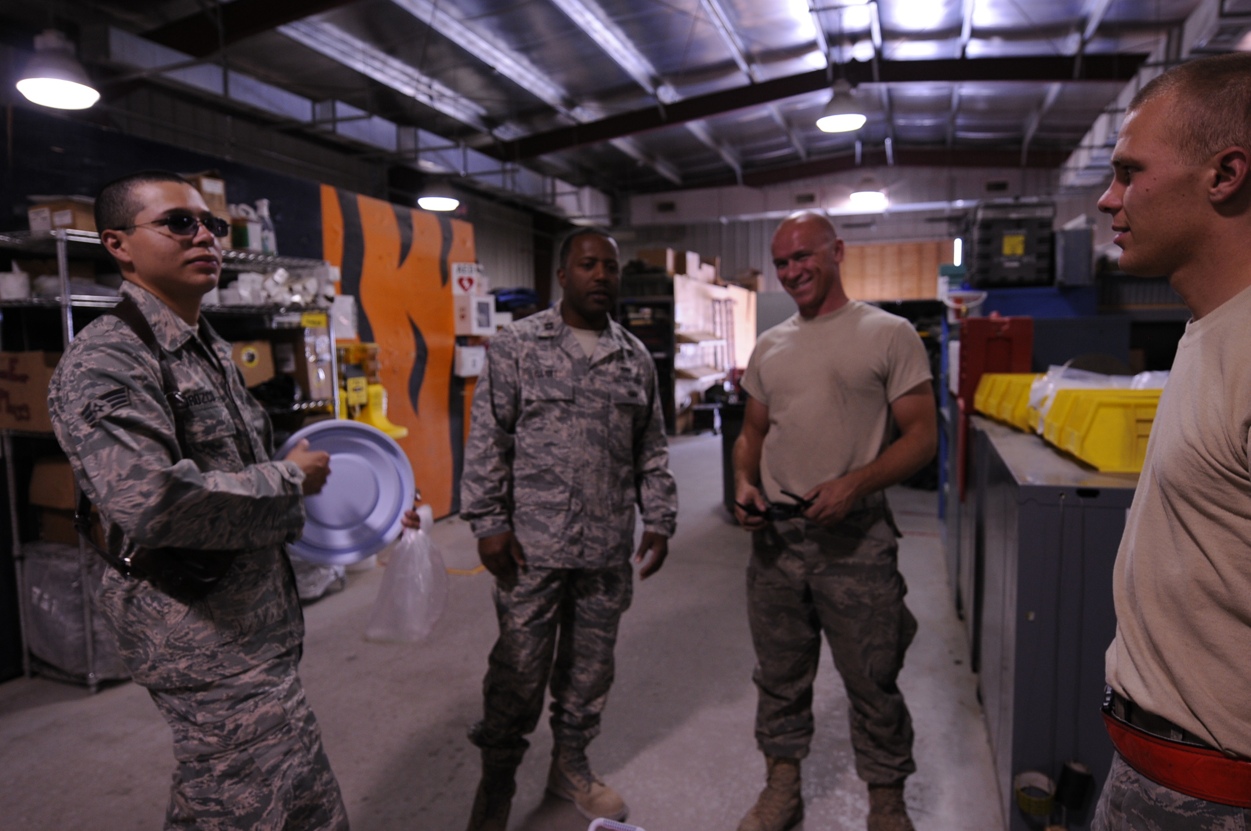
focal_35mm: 22
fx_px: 781
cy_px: 416
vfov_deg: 56.0
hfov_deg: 77.4
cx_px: 626
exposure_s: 1/50
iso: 320
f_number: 2.8
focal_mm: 15
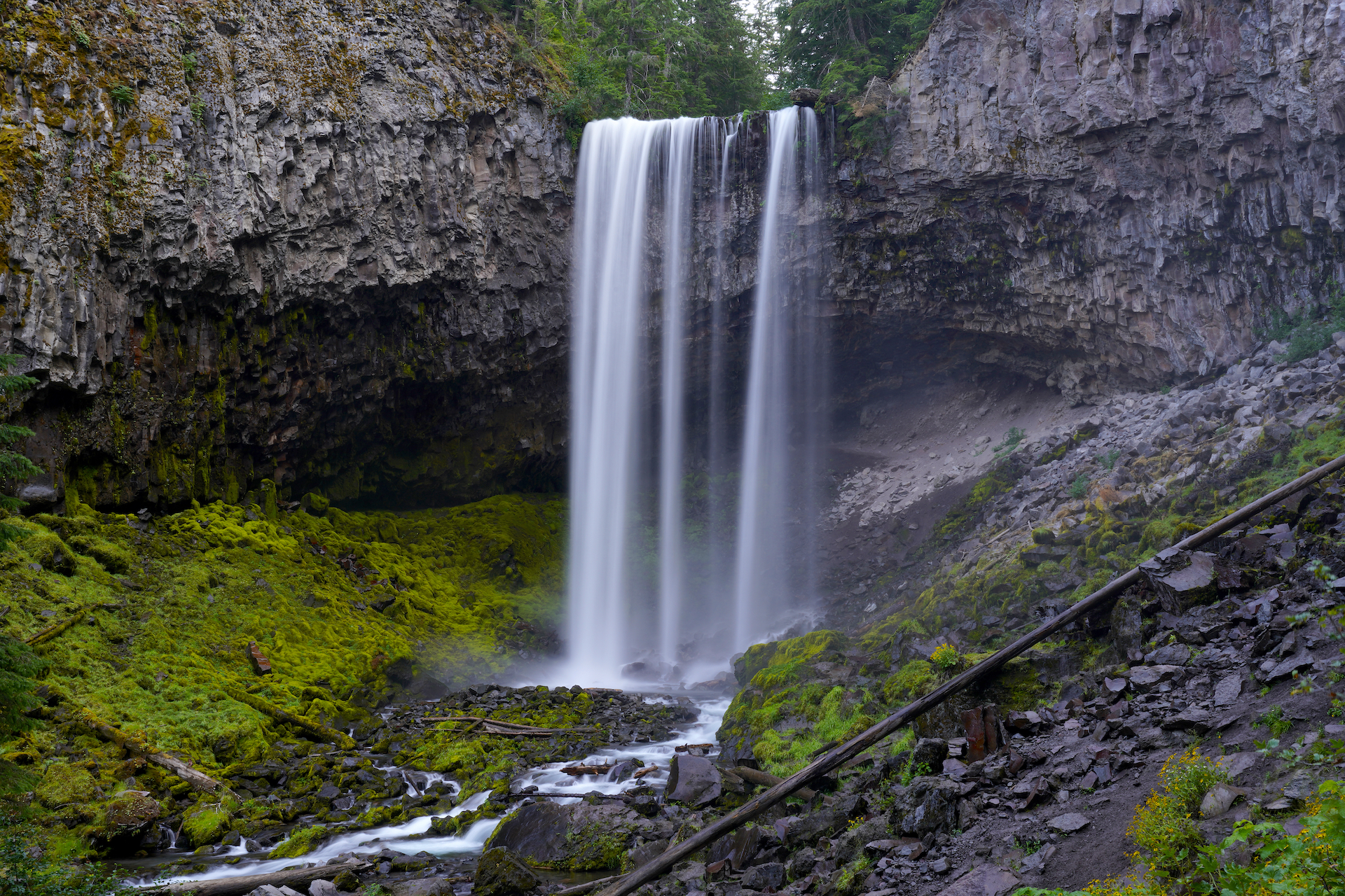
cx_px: 672
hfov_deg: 53.1
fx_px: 1345
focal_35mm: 36
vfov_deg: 36.9
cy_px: 448
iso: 100
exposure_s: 1/1.25
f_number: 22
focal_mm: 36
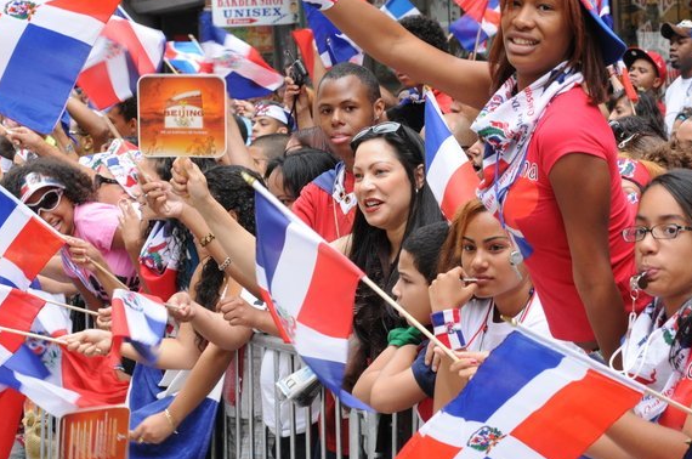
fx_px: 2475
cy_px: 185
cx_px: 280
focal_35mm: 129
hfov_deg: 15.9
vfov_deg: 10.6
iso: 500
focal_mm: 70
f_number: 9
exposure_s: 1/125
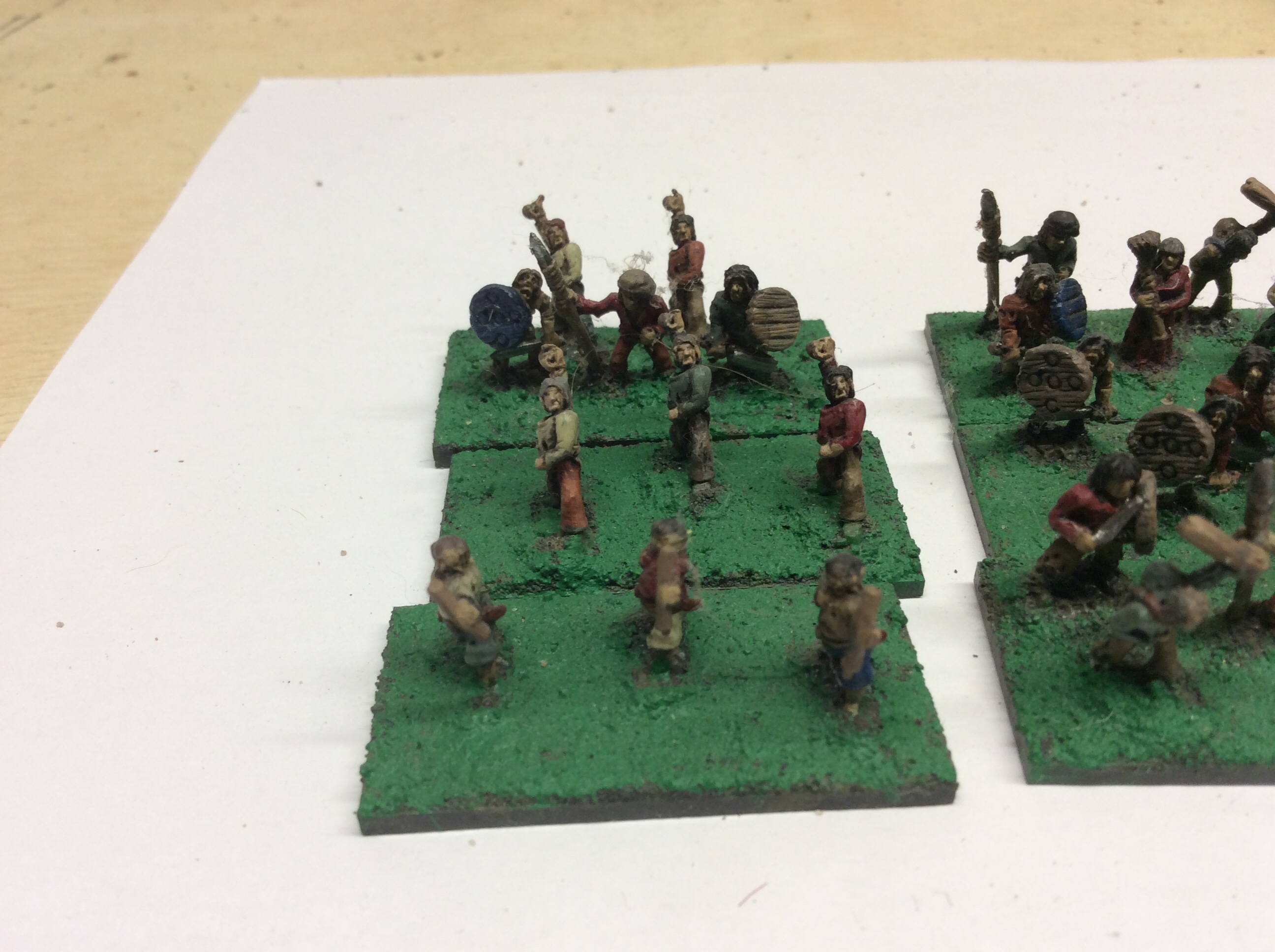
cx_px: 638
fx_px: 1177
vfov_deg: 44.1
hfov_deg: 56.9
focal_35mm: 32
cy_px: 476
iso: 40
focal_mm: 3.3
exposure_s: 1/33
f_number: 2.4
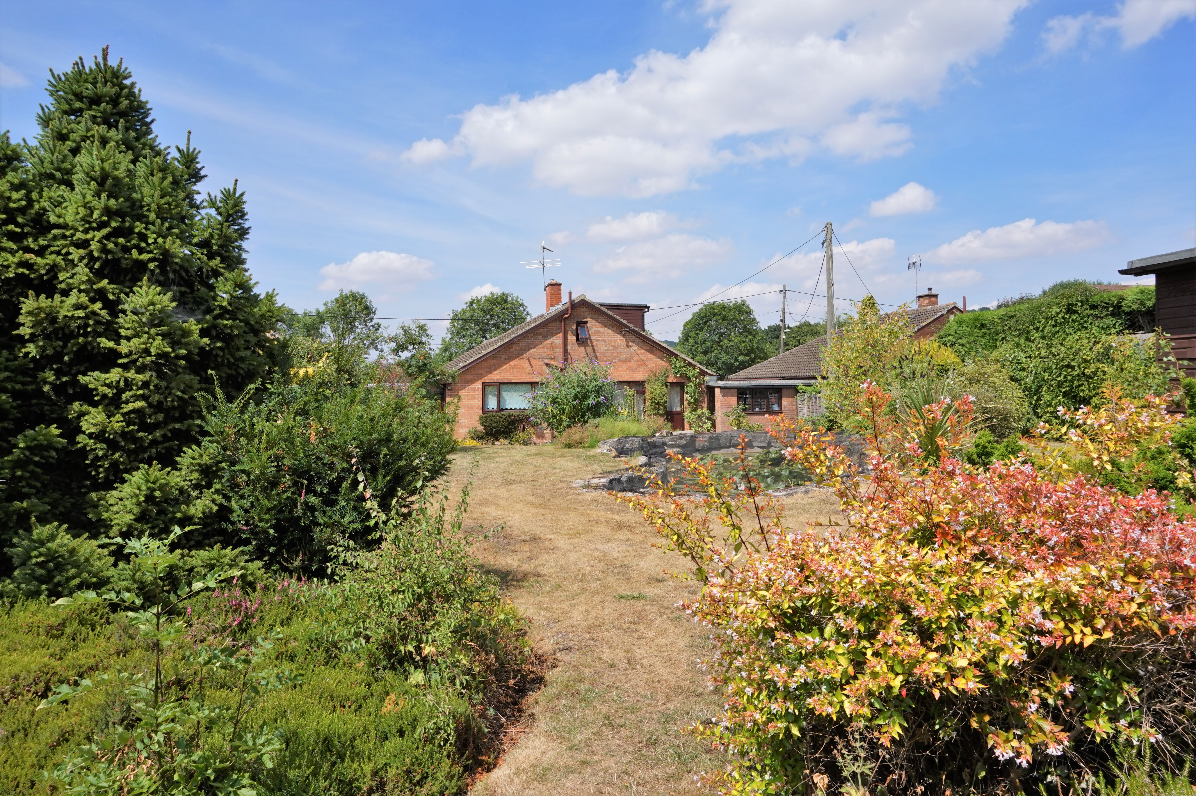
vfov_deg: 53.1
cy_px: 398
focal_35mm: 24
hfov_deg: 73.8
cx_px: 598
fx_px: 797
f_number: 13
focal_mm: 16
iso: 100
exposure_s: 1/125
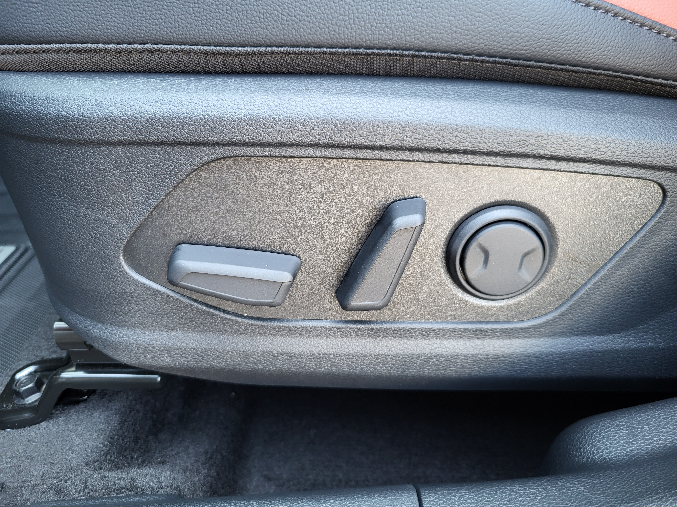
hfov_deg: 67.3
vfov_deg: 53.1
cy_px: 254
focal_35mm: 26
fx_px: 508
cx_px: 338
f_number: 1.8
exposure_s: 1/50
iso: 160
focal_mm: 5.4
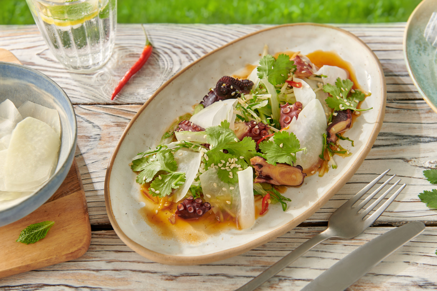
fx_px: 753
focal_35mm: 62
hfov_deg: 32.4
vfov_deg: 21.9
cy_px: 146
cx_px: 218
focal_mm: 62
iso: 80
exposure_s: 1/125
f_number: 7.1
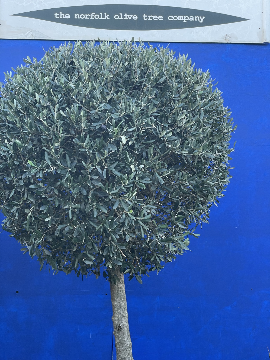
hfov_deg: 28.0
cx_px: 135
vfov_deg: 36.8
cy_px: 180
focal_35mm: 52
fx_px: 541
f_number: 2
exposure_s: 1/99
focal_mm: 6
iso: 25
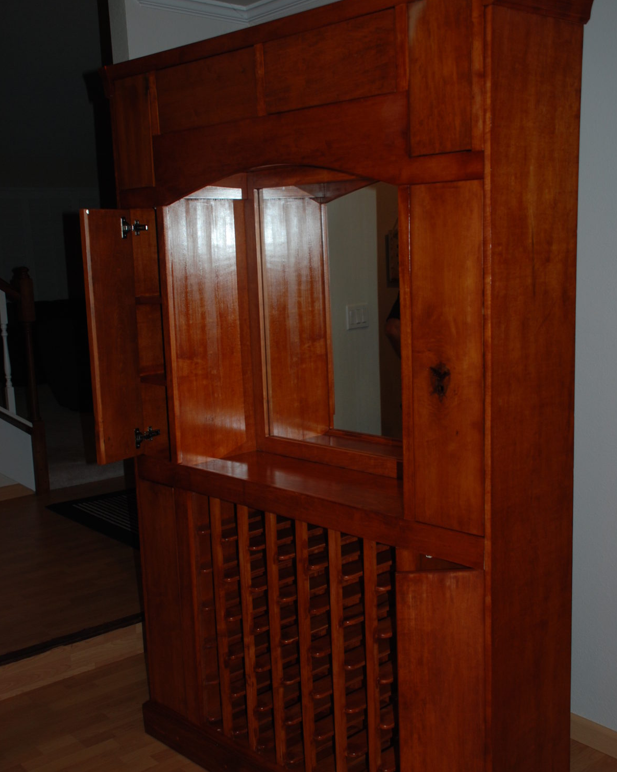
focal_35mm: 41
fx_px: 936
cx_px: 310
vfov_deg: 44.7
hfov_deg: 36.5
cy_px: 421
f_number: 4
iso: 200
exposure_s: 1/60
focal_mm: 24
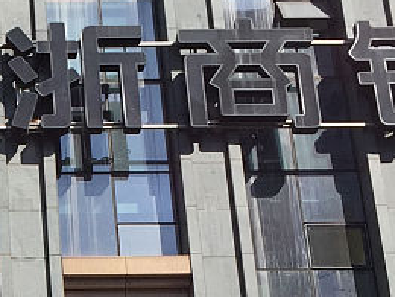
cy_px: 458
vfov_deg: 10.6
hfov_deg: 13.9
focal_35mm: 134
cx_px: -184
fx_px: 1529
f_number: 2.2
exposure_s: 1/1464
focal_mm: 4.15
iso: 32
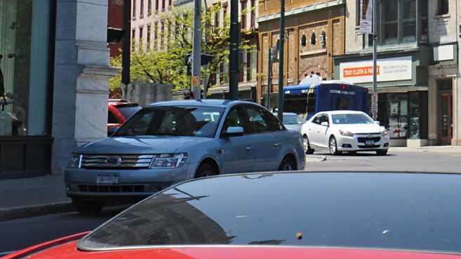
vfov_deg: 9.1
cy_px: -103
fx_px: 1601
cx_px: 506
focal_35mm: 131
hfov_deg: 15.9
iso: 400
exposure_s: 1/100
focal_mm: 40
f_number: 22
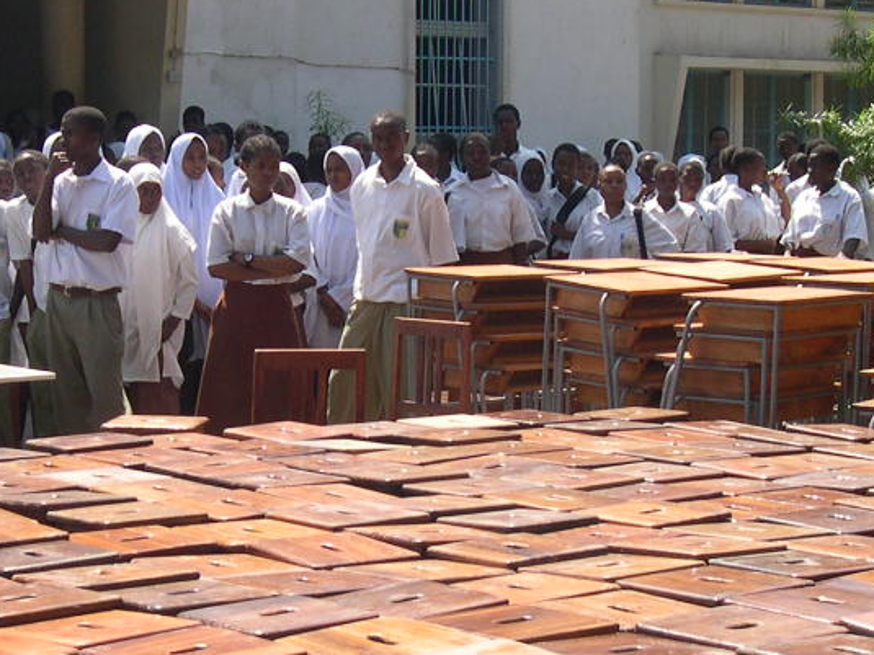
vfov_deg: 16.2
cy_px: 397
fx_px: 2297
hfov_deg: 21.5
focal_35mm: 91
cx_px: 307
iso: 100
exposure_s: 1/109
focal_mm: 8
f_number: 7.6
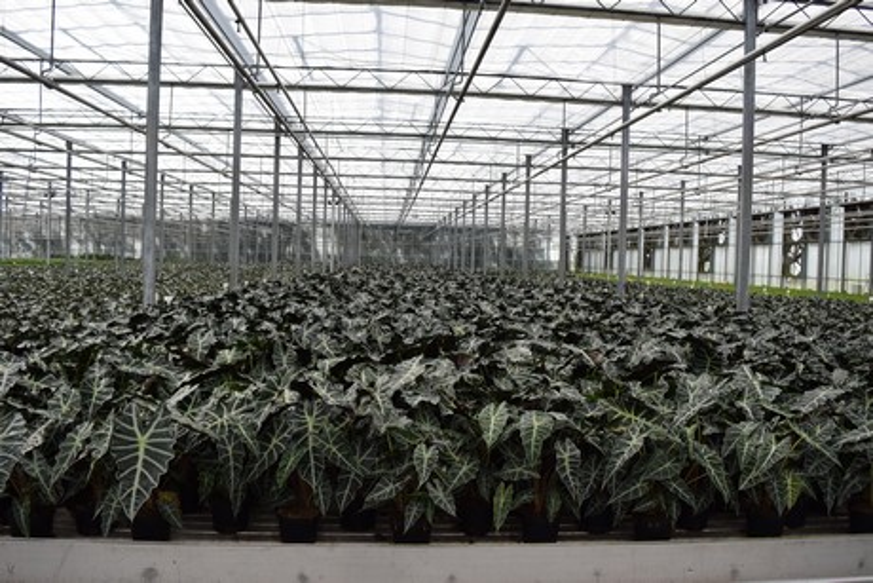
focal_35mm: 27
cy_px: 292
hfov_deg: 67.4
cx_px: 436
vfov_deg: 48.0
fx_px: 655
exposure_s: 1/4000
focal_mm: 18
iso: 1400
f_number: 5.6
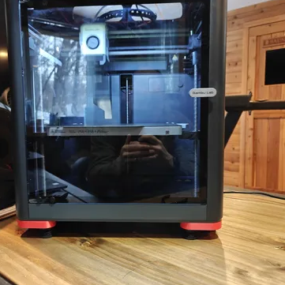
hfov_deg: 53.9
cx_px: 128
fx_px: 279
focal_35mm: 30
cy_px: 150
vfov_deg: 54.0
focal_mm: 6.06
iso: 500
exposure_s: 1/40
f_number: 1.6
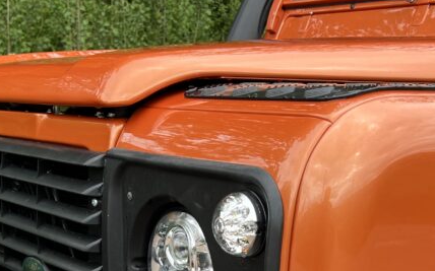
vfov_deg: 18.8
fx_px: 782
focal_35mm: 66
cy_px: 314
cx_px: 233
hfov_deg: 31.1
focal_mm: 5.7
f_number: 1.5
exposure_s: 1/709
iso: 50
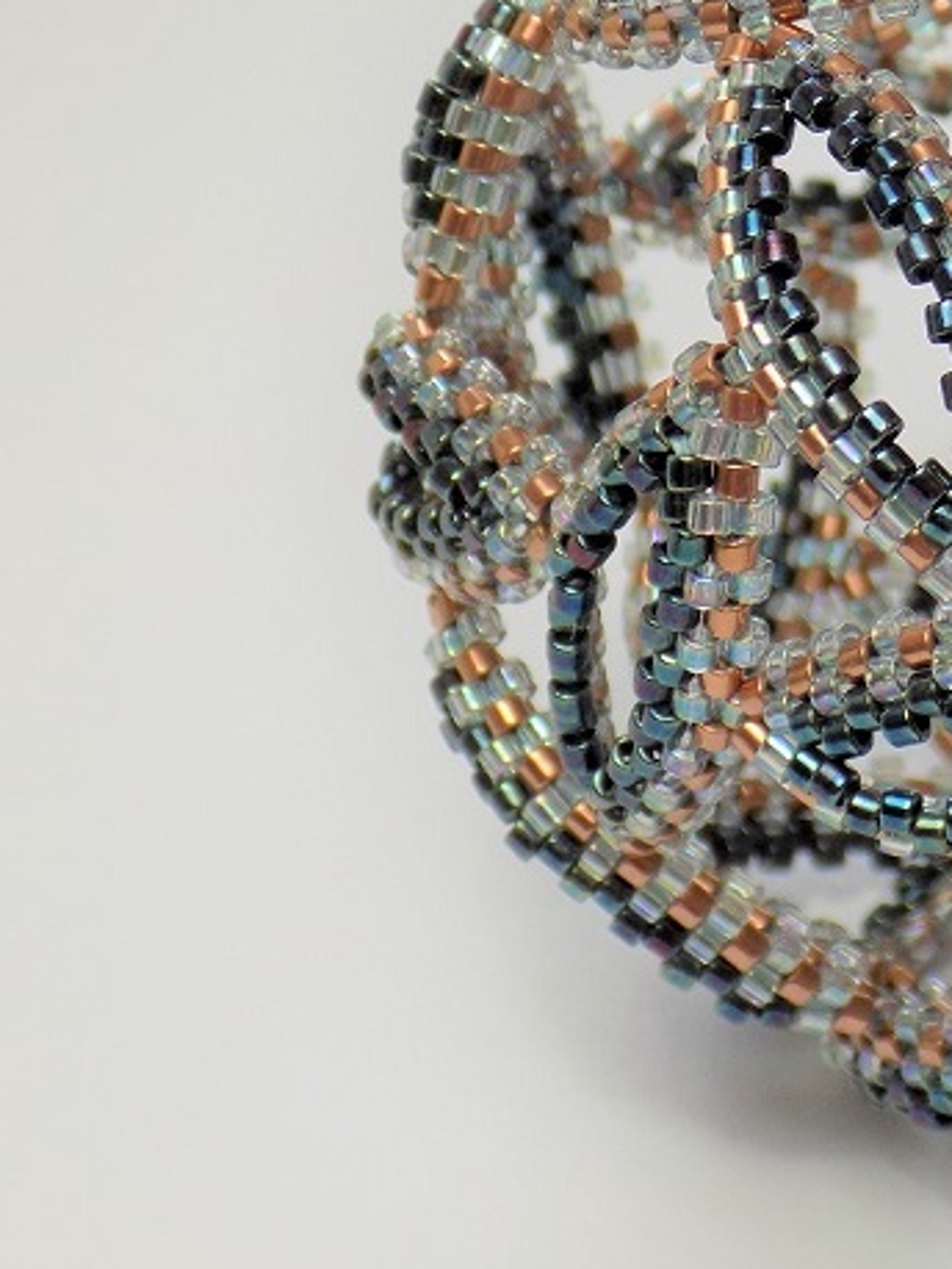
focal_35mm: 149
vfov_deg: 13.2
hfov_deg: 9.8
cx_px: 1166
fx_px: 5459
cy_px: 442
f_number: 4.3
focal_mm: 13.9
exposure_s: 1/100
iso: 80
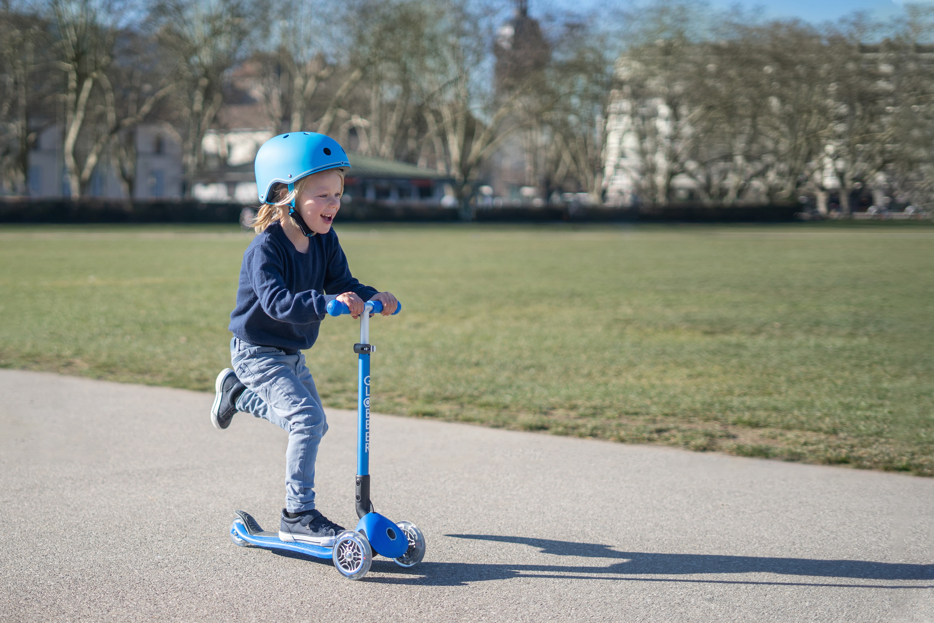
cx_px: 467
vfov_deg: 27.0
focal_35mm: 50
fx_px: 1297
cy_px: 312
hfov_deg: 39.6
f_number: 1.8
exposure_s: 1/2000
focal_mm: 50
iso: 100
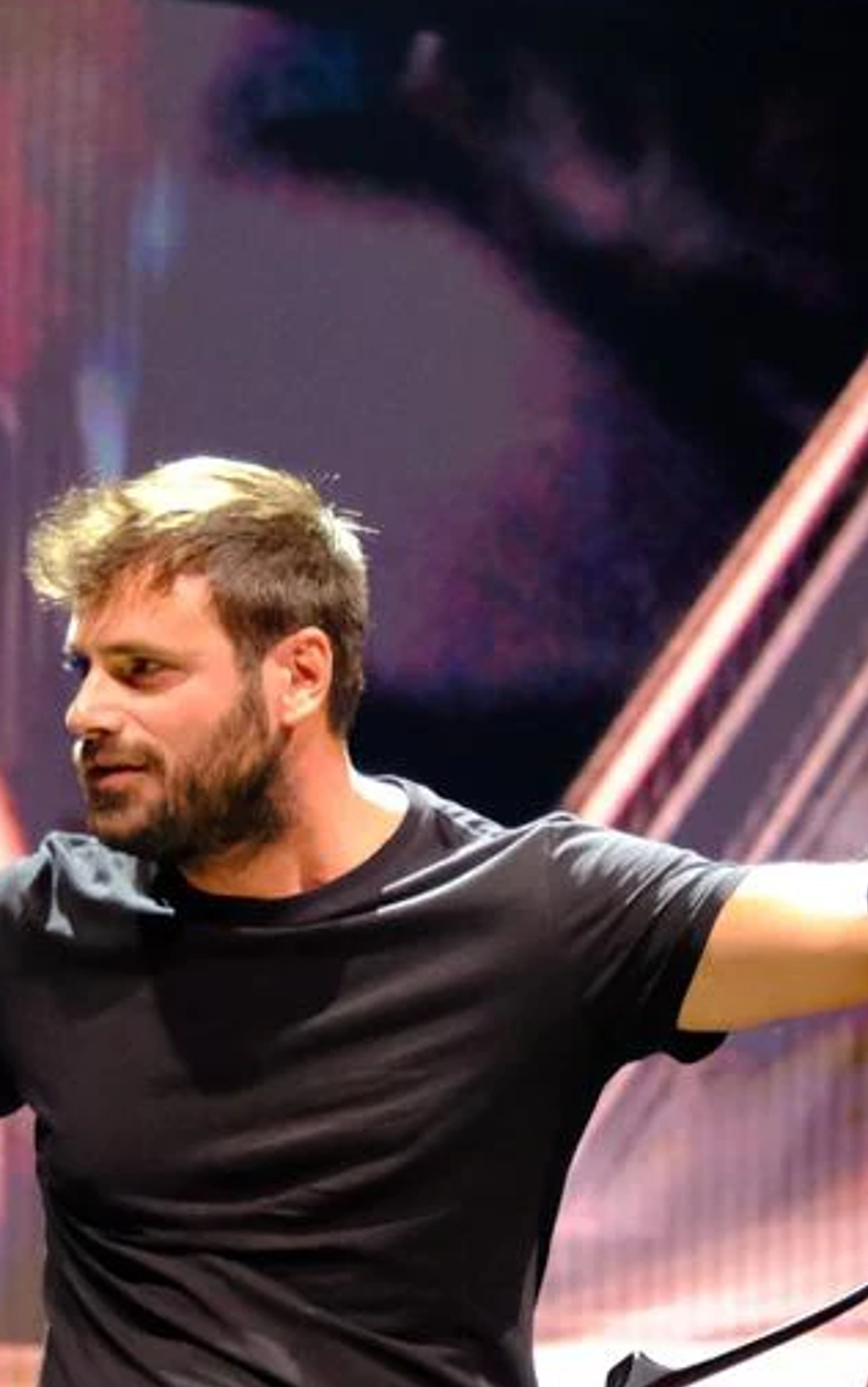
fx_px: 5862
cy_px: 1122
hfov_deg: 8.4
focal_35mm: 155
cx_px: 978
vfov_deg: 13.4
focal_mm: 32.1
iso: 4000
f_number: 2.8
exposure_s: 1/640
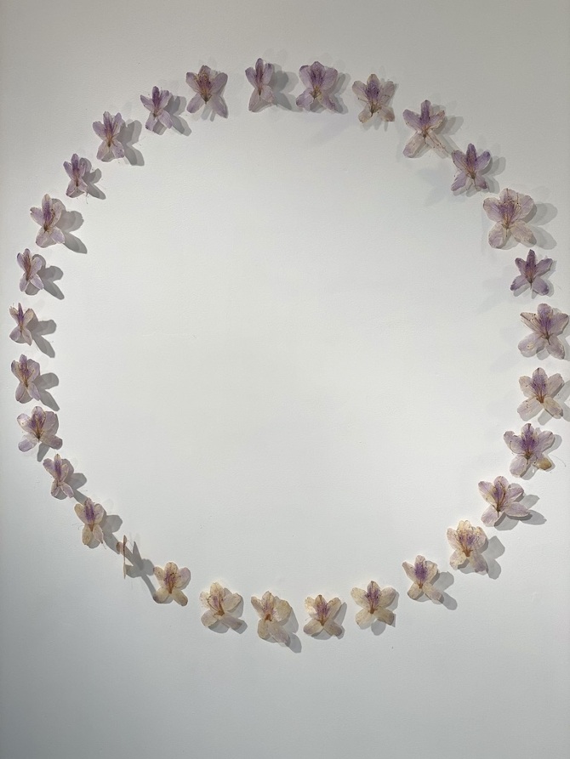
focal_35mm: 52
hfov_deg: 28.0
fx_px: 1141
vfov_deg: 36.8
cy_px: 380
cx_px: 285
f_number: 2
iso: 32
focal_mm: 6
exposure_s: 1/120
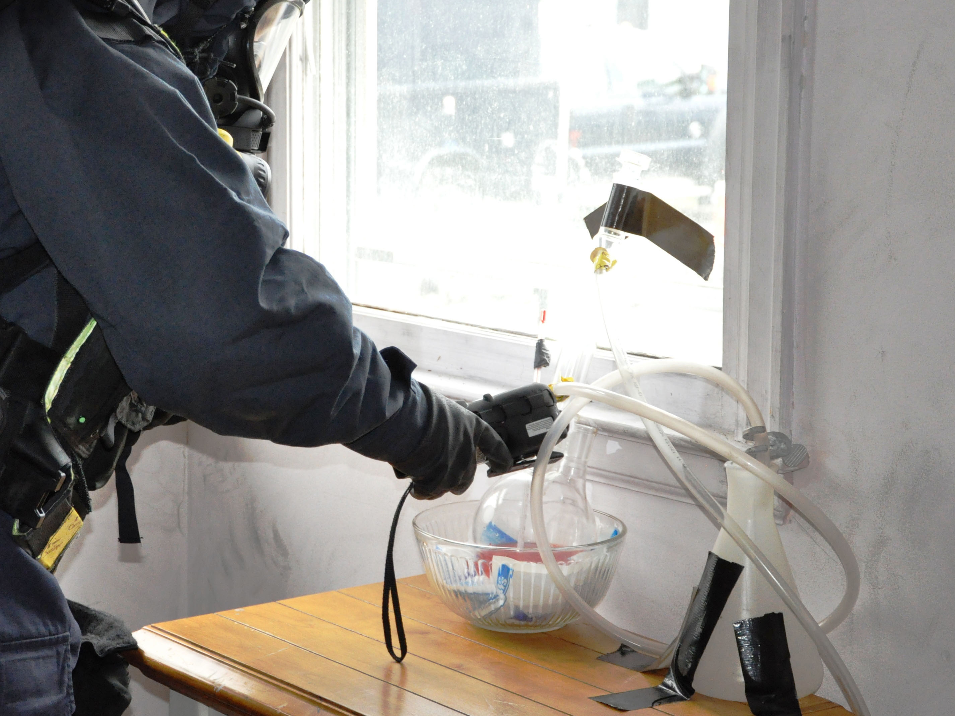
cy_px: 270
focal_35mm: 91
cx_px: 311
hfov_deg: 21.4
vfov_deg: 16.2
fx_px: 2510
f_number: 5
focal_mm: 42
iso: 2000
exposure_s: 1/100
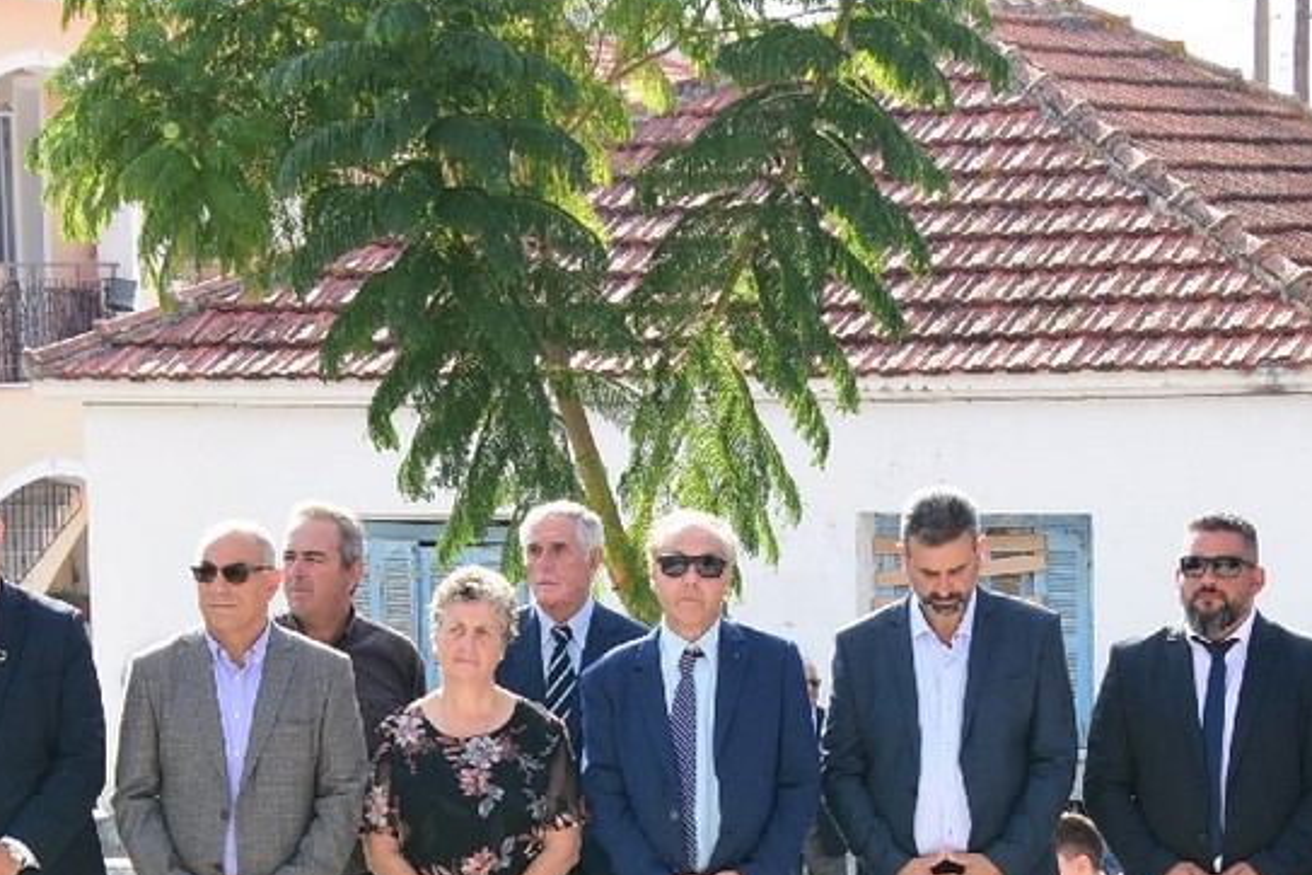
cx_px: 580
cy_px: 813
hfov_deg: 13.5
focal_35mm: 152
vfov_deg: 9.0
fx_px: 5539
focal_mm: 50
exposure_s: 1/200
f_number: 7.1
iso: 160
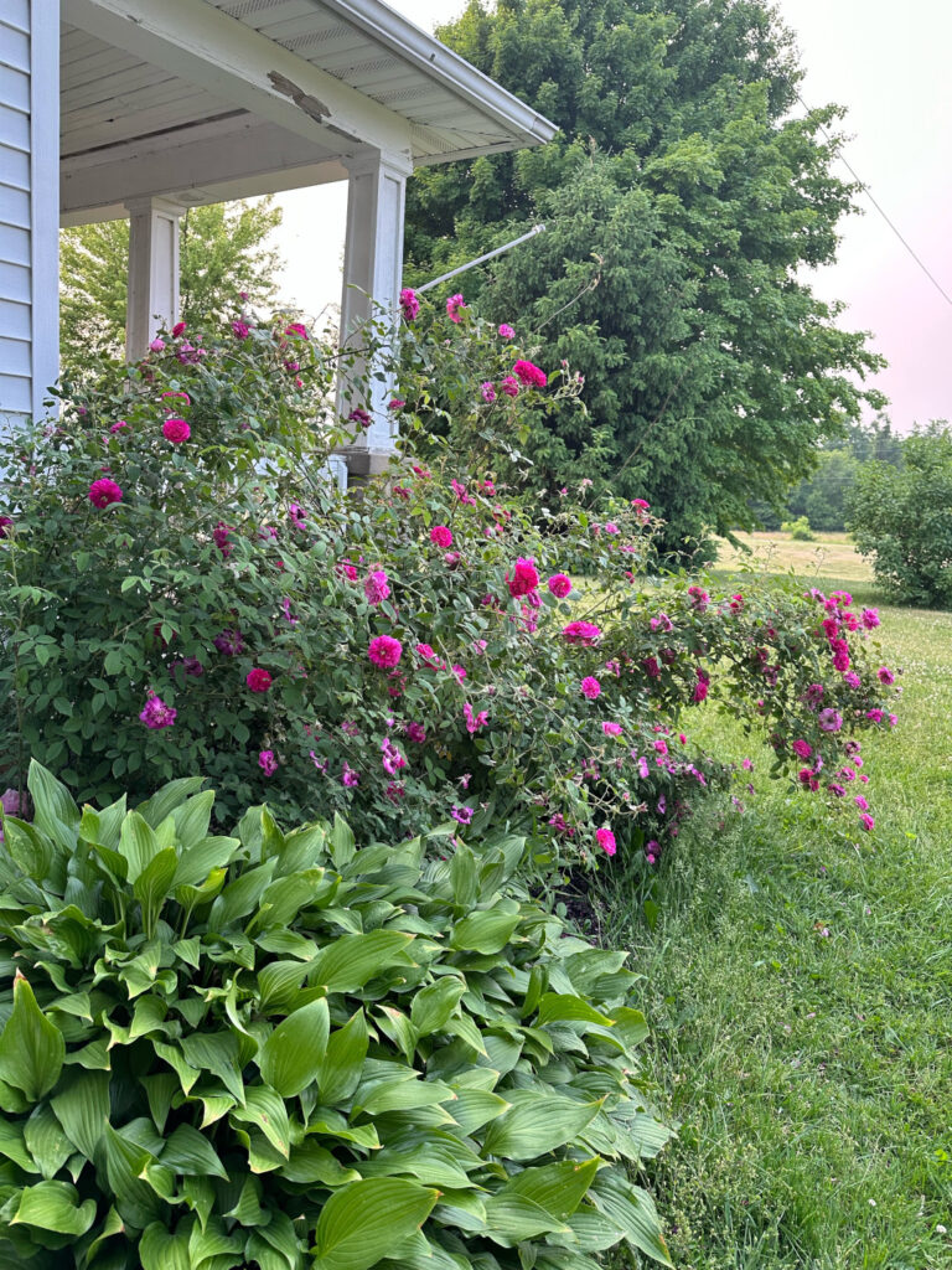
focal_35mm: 24
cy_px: 635
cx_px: 476
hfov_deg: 56.8
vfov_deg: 71.6
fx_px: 880
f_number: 1.78
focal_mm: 6.86
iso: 125
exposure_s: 1/121
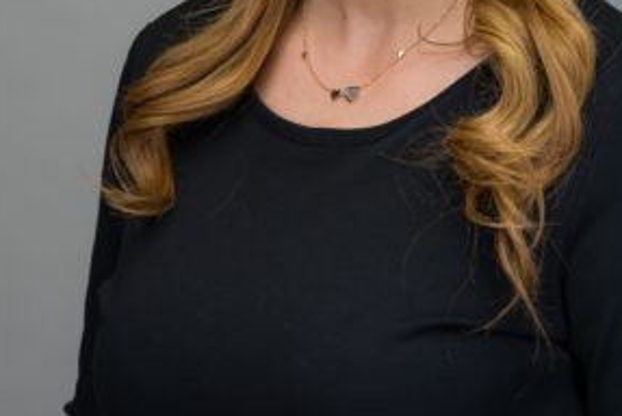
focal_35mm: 186
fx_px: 3217
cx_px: 151
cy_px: -28
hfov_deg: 11.0
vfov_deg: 7.4
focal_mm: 85
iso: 100
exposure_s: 1/160
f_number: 9
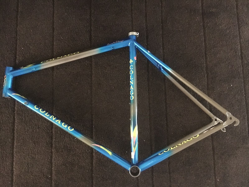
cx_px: 124
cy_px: 94
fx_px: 209
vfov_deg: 48.2
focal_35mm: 29
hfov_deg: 61.7
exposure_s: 1/15
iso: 1000
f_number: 2.2
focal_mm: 4.15
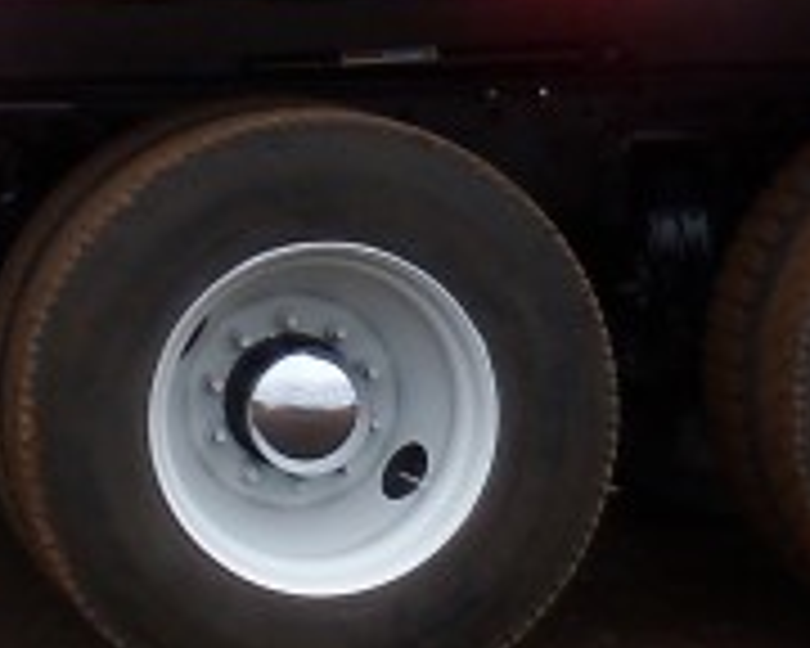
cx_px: -518
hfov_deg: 9.6
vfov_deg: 7.8
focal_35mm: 194
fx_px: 4651
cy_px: -387
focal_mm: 6.2
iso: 64
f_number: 3.5
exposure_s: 1/250
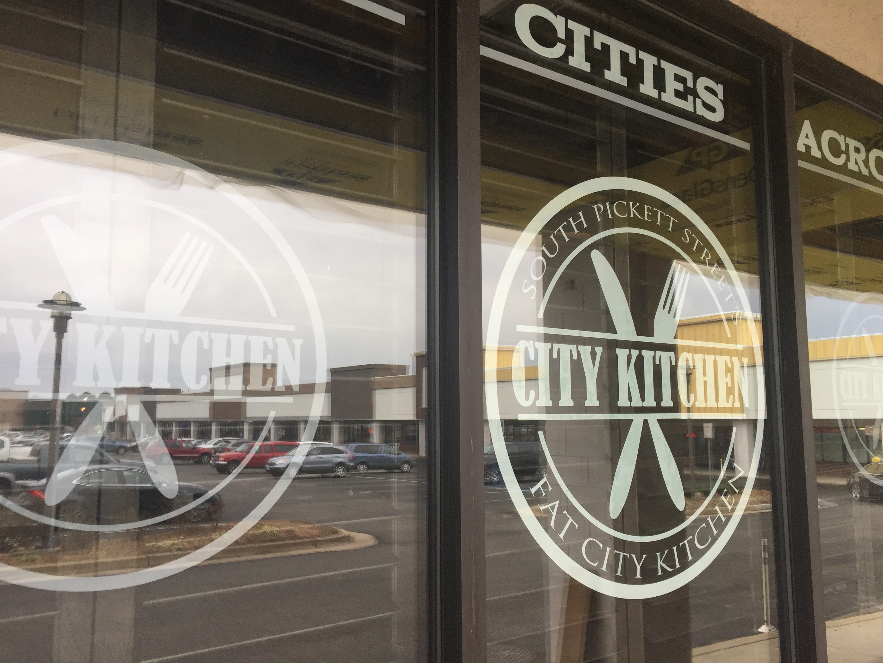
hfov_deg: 61.7
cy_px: 332
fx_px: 740
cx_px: 442
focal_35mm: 29
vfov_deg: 48.2
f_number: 2.2
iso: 50
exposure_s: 1/120
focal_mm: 4.15
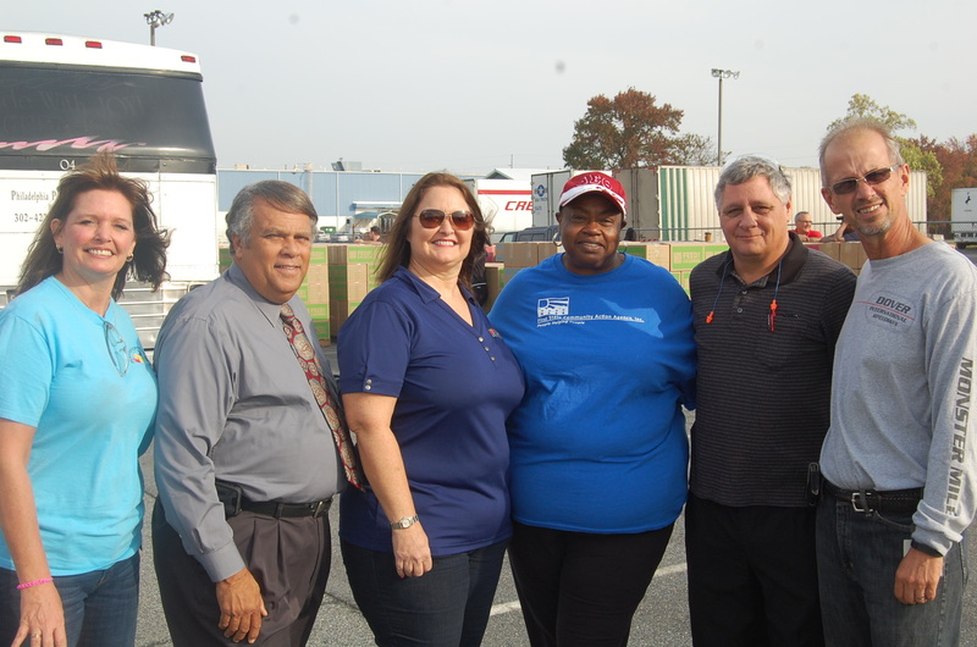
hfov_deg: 43.7
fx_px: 1219
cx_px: 488
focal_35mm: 45
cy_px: 324
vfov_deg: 29.7
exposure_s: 1/250
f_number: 8
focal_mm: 30
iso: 320
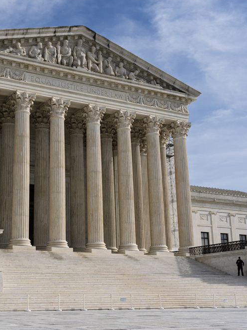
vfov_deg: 36.8
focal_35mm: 52
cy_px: 163
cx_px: 68
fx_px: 495
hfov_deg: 27.7
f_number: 8
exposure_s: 1/2000
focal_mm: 35
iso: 200
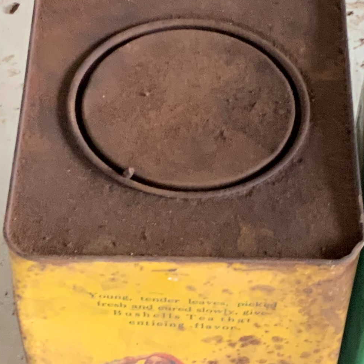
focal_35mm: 60
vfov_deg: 28.4
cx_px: 403
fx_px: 714
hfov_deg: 26.3
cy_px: 243
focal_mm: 3
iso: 200
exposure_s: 1/60
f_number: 1.8
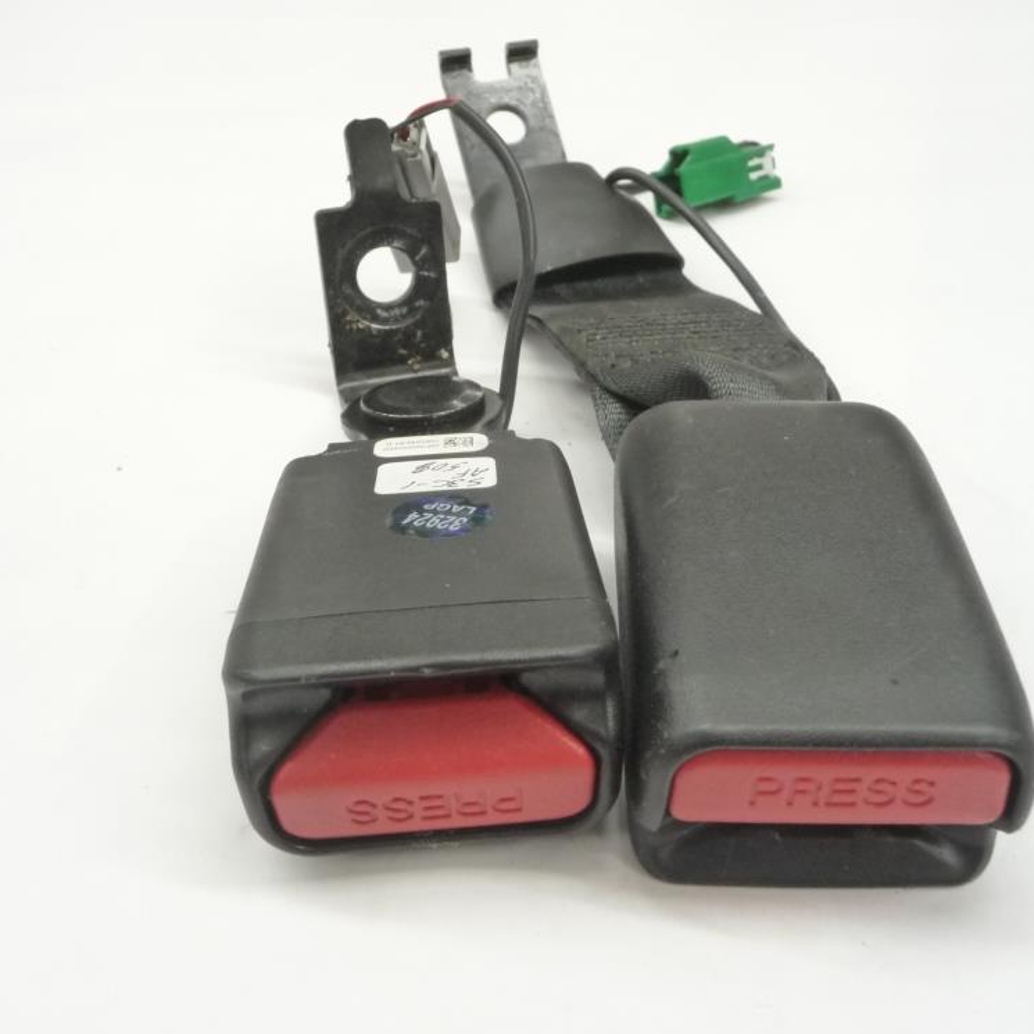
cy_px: 529
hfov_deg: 48.4
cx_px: 507
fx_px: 1149
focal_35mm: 34
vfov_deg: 48.4
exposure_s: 1/25
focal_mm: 4.7
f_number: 3.3
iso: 400
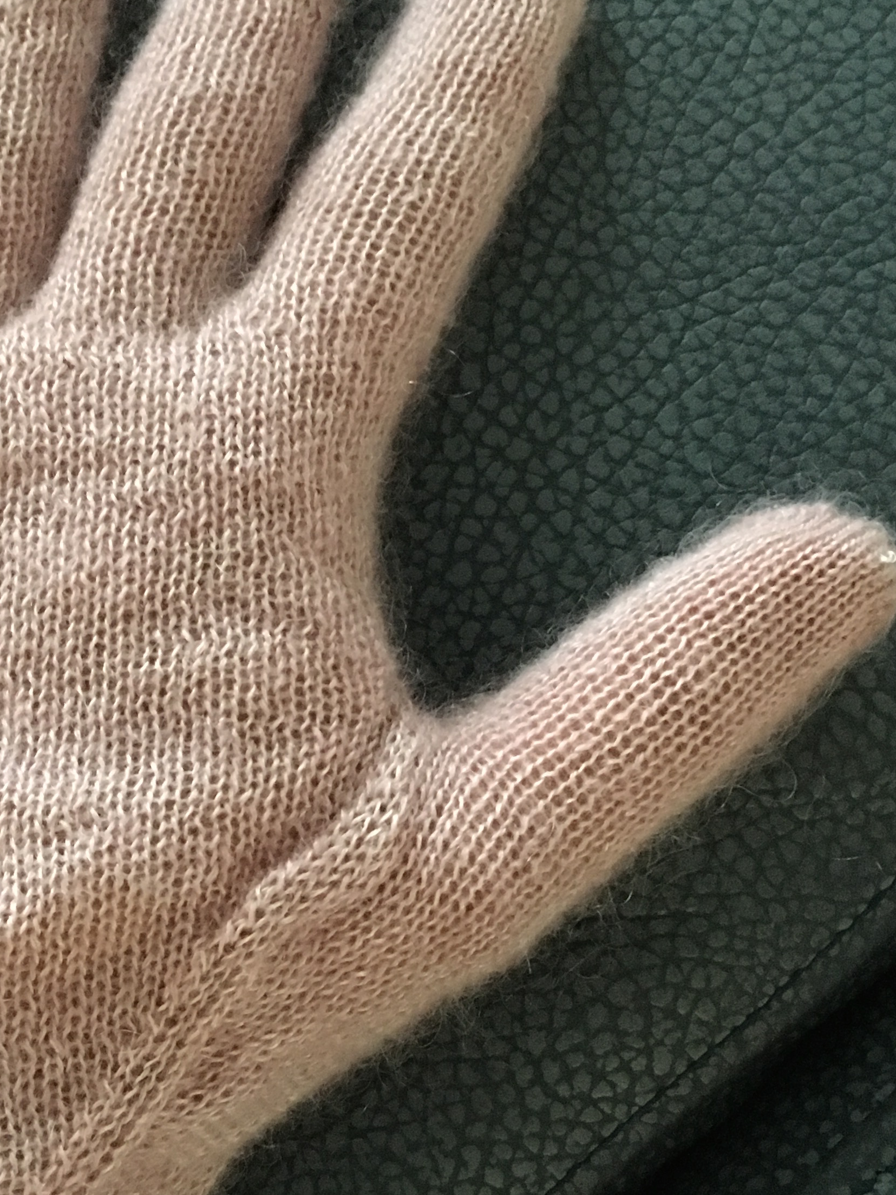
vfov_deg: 35.9
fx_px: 1829
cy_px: 753
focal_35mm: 53
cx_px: 228
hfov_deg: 27.2
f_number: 2.2
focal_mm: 4.15
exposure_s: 1/17
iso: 320
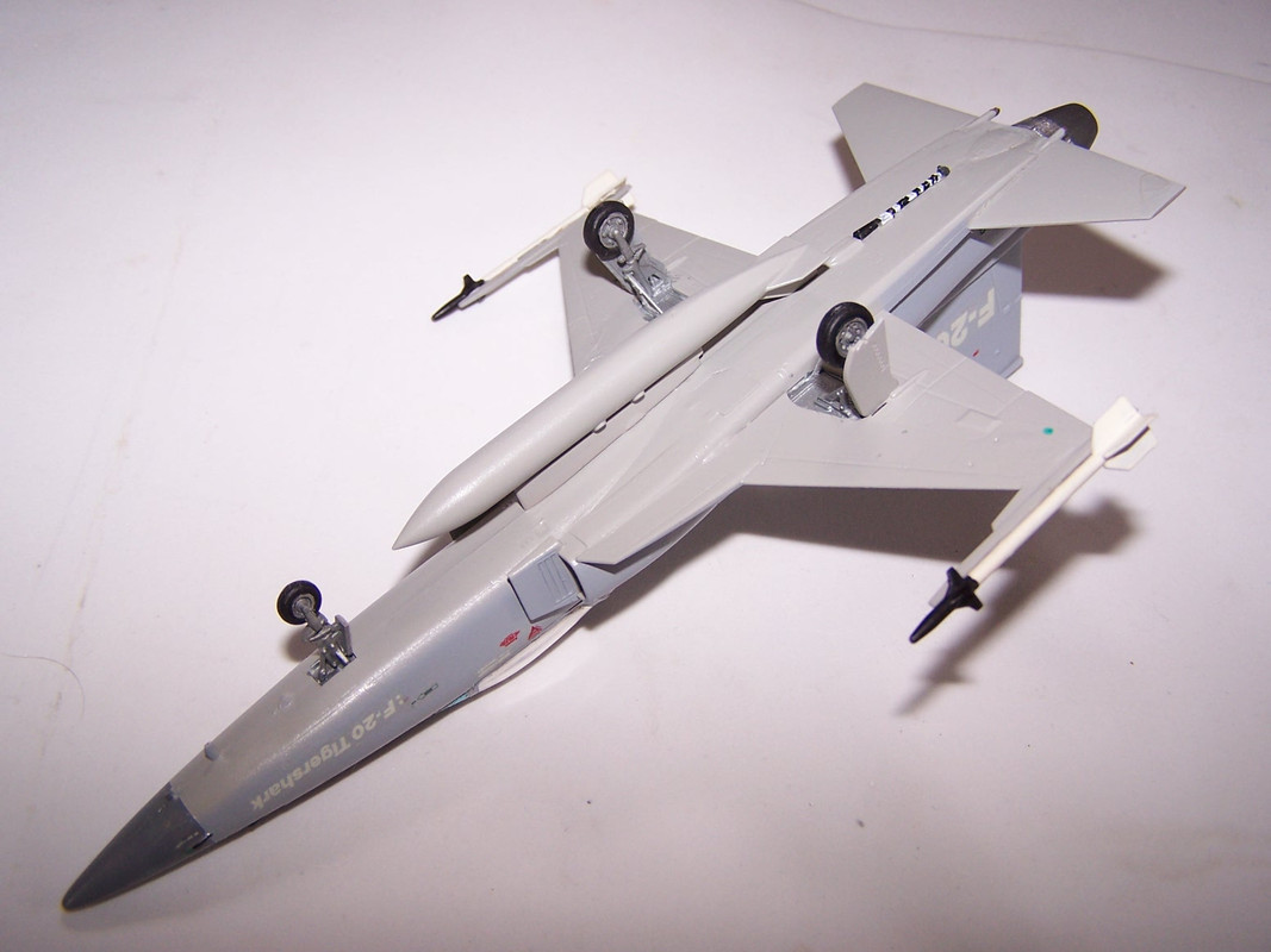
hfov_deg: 49.0
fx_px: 1395
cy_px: 476
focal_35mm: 38
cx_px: 636
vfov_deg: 37.7
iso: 80
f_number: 2.8
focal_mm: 6.3
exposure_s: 1/60
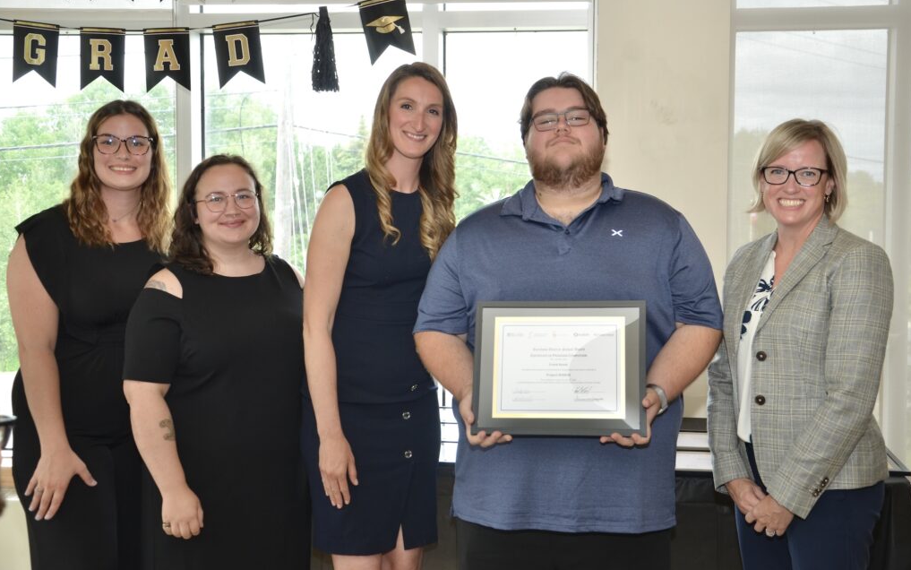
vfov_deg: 29.9
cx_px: 456
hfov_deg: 46.2
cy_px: 273
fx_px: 1068
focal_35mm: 43
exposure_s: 1/60
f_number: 5.6
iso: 320
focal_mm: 28
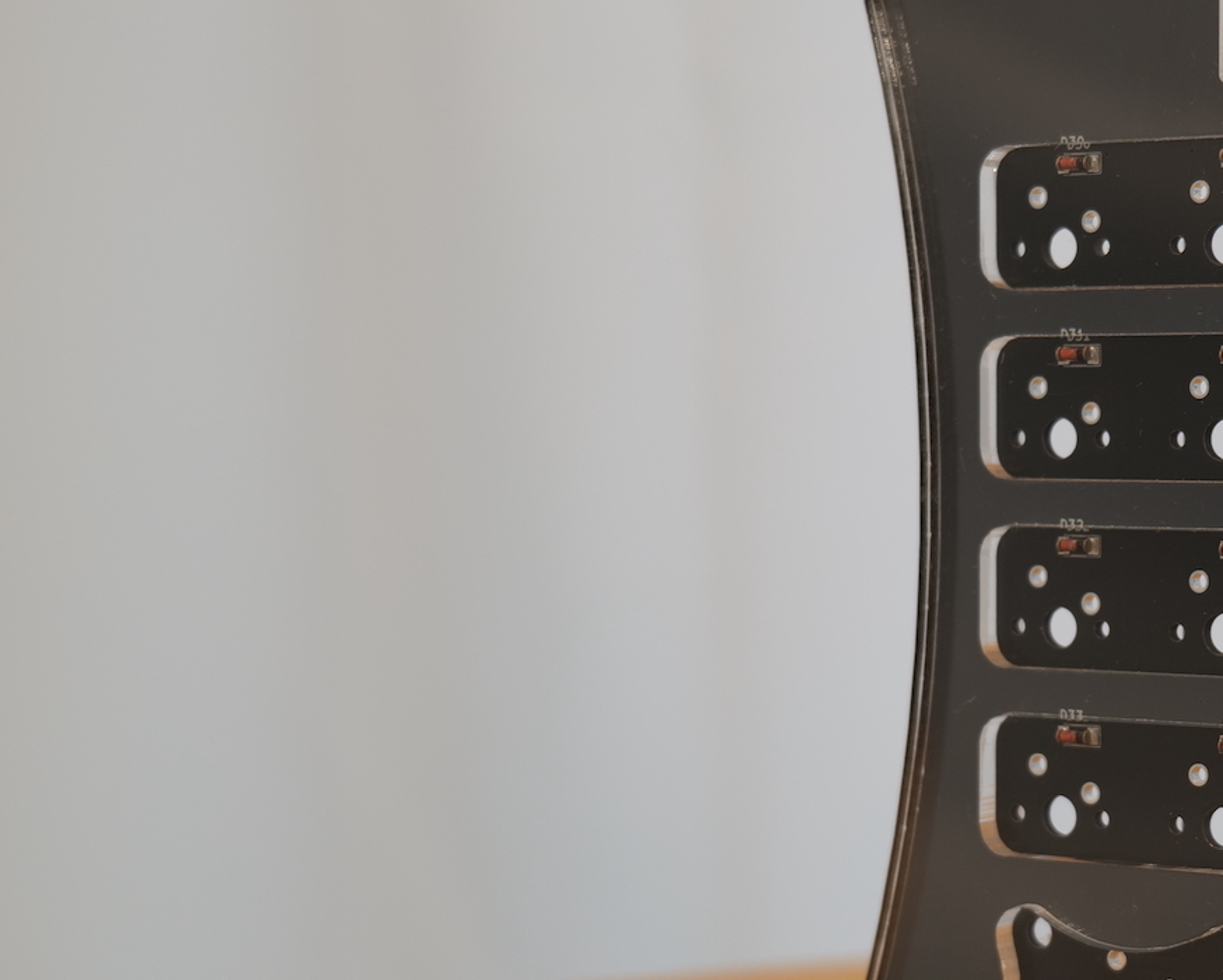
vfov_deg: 17.5
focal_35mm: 88
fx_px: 3187
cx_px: 1300
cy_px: 564
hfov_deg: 20.8
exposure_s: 1/6
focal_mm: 41
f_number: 4.8
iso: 200
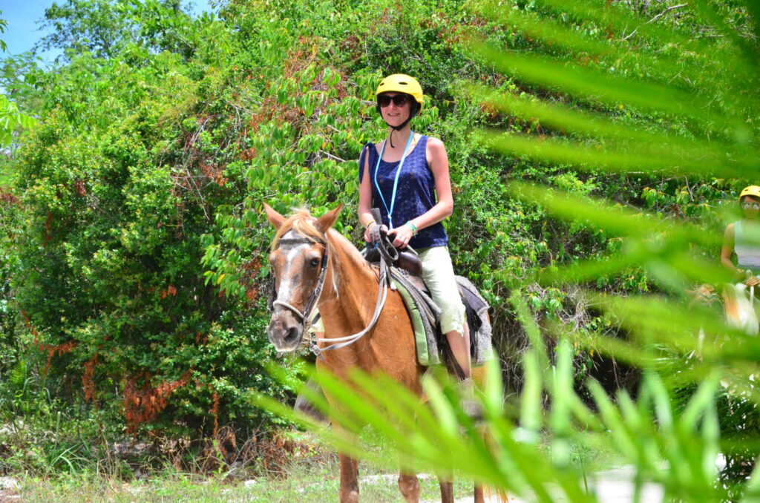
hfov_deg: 20.7
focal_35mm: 99
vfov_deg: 13.8
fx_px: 2085
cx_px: 380
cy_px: 252
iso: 2000
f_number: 5.6
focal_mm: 66
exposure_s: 1/8000
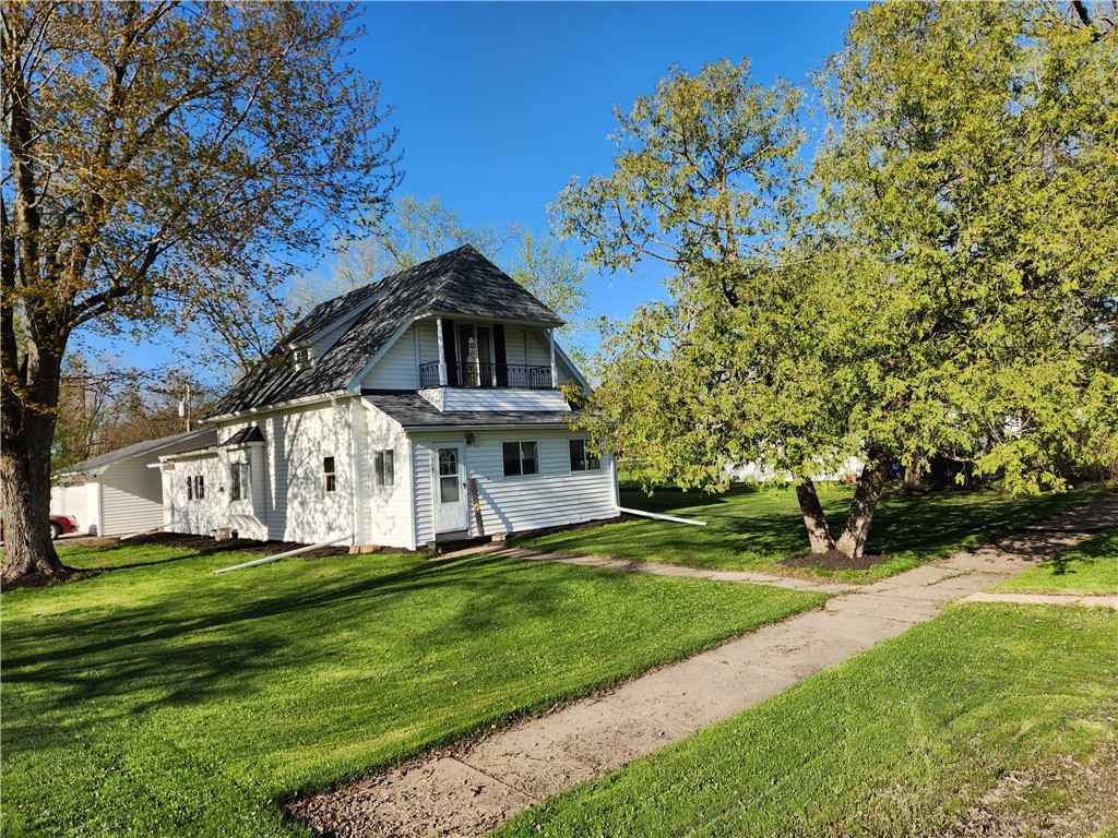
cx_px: 559
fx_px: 743
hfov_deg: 73.9
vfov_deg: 58.9
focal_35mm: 23
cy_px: 419
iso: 20
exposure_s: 1/1276
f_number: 1.8
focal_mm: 5.4
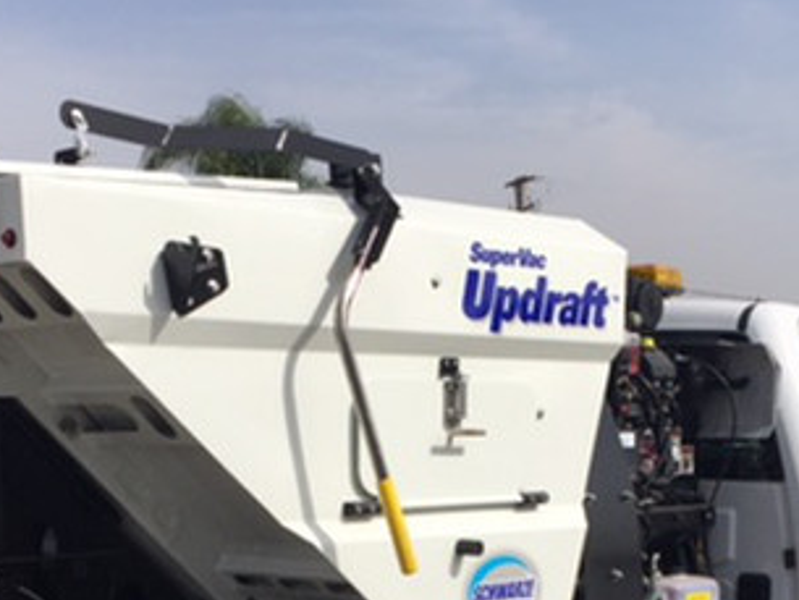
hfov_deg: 26.7
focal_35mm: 73
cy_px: 692
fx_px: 1686
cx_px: 380
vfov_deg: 19.2
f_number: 2.2
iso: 32
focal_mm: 4.15
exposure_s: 1/3300
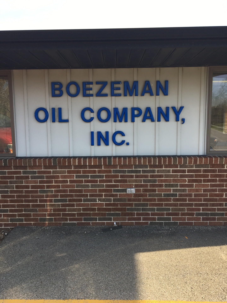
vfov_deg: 61.7
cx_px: 114
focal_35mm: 29
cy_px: 152
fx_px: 254
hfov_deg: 48.2
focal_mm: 4.15
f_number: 2.2
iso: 25
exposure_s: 1/382
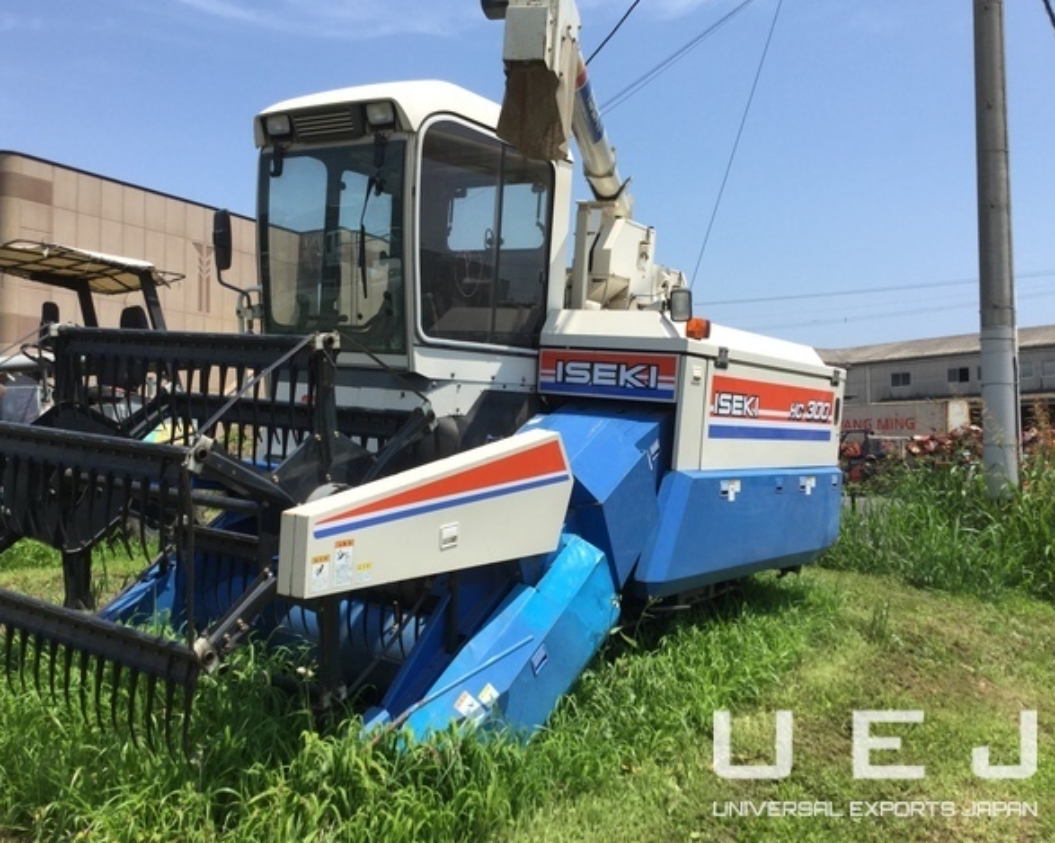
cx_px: 498
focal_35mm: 33
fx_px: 1030
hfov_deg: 54.2
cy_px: 419
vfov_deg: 44.5
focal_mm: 3.3
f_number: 2.4
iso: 25
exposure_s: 1/1131
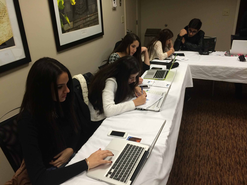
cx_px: 124
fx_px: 214
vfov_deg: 46.8
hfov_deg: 60.0
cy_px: 92
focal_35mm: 30
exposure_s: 1/30
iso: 50
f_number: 2.2
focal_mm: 4.12
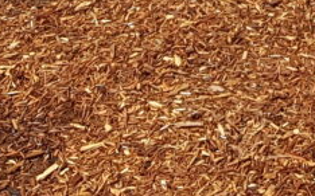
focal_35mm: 181
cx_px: 284
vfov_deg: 6.2
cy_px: -552
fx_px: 1553
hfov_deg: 11.5
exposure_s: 1/2488
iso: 50
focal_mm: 4.2
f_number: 1.7
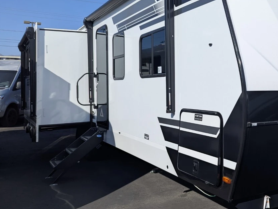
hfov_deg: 44.2
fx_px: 322
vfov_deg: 36.0
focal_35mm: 40
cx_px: 227
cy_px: 91
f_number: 1.85
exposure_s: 1/3774
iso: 56
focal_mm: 6.81
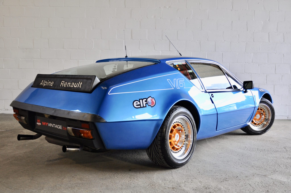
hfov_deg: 51.3
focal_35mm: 38
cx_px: 146
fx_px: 303
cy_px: 96
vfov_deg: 35.4
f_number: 5
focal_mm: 25
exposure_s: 1/100
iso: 400
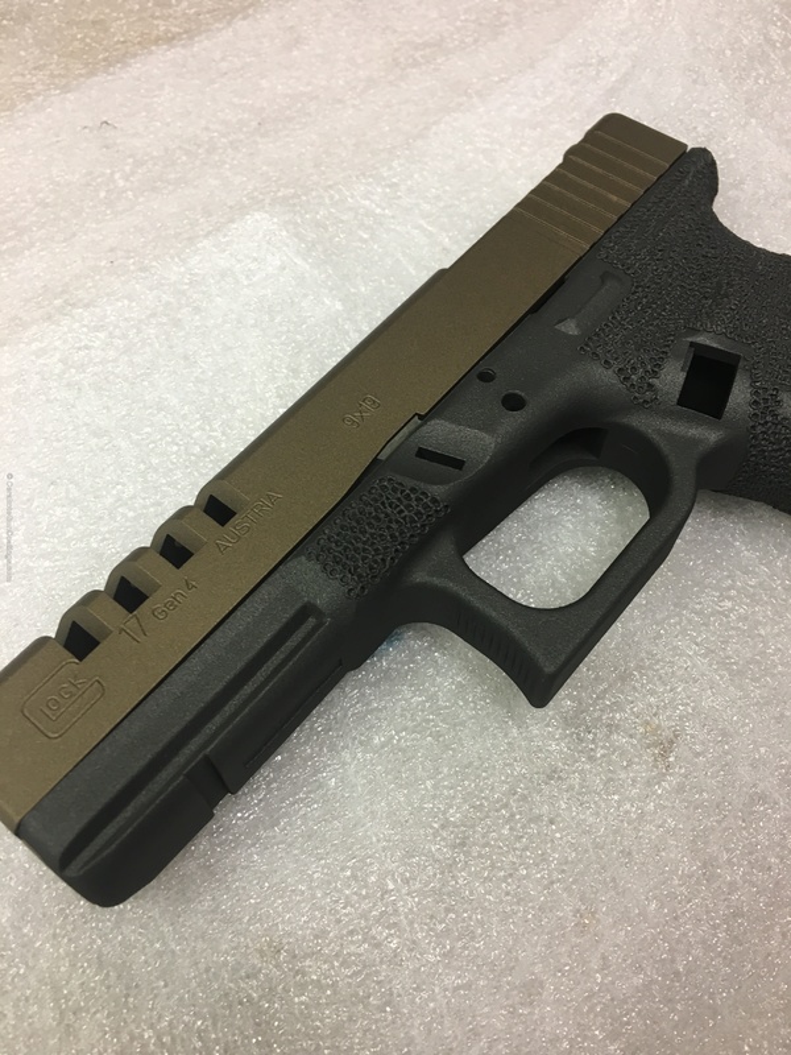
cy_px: 528
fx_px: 884
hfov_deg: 48.2
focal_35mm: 29
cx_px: 396
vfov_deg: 61.7
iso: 80
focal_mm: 4.15
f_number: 2.2
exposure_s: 1/30
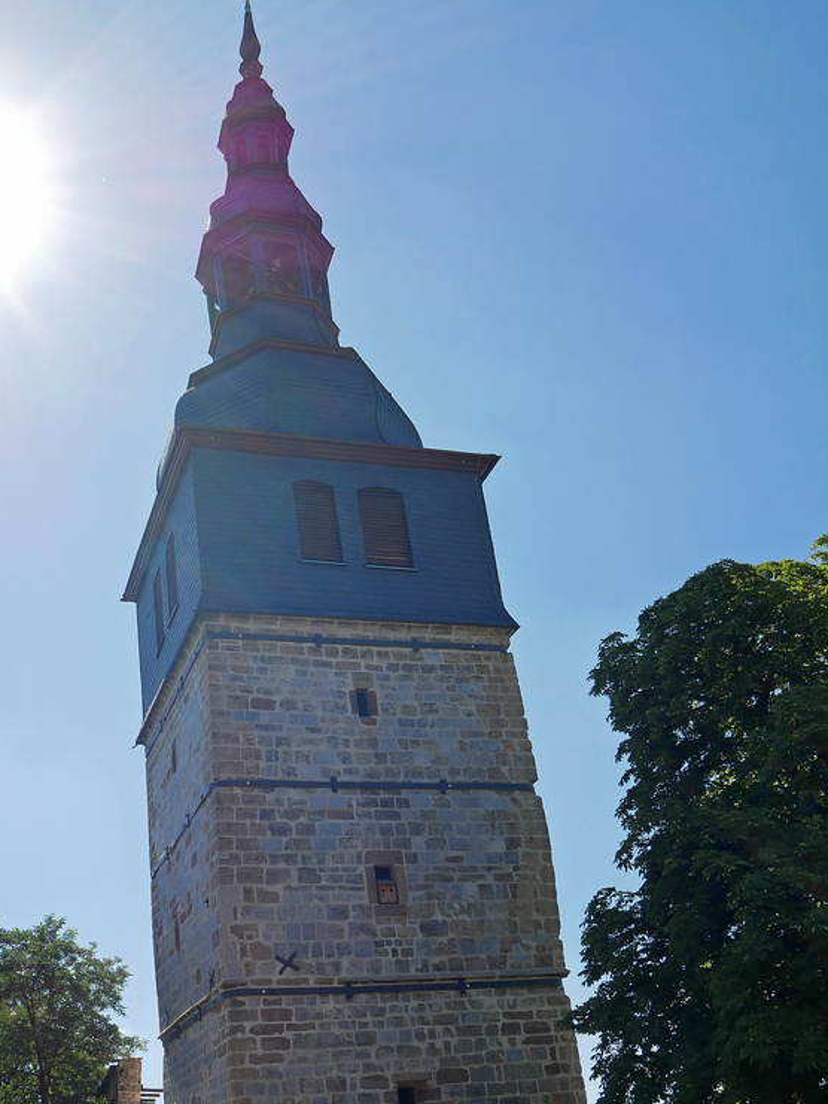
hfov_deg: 39.9
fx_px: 1116
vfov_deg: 51.5
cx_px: 242
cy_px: 752
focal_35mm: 35
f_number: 7.1
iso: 200
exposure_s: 1/500
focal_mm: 12
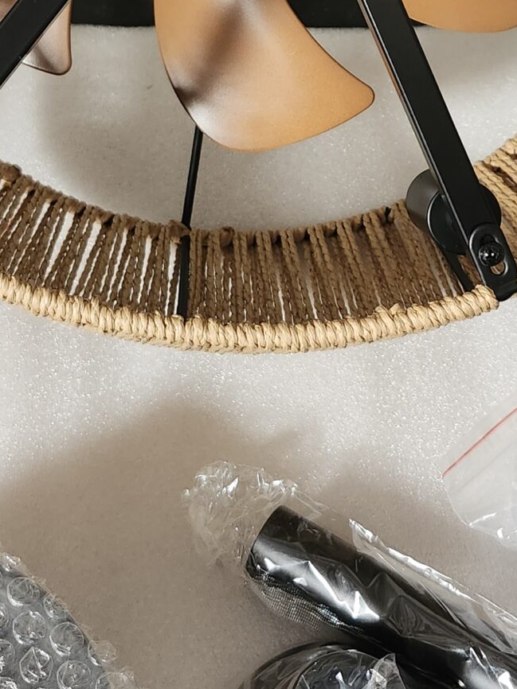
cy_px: 94
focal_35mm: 68
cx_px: 318
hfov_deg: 21.6
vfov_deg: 27.7
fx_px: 1355
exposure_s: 1/100
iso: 400
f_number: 1.8
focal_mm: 5.54
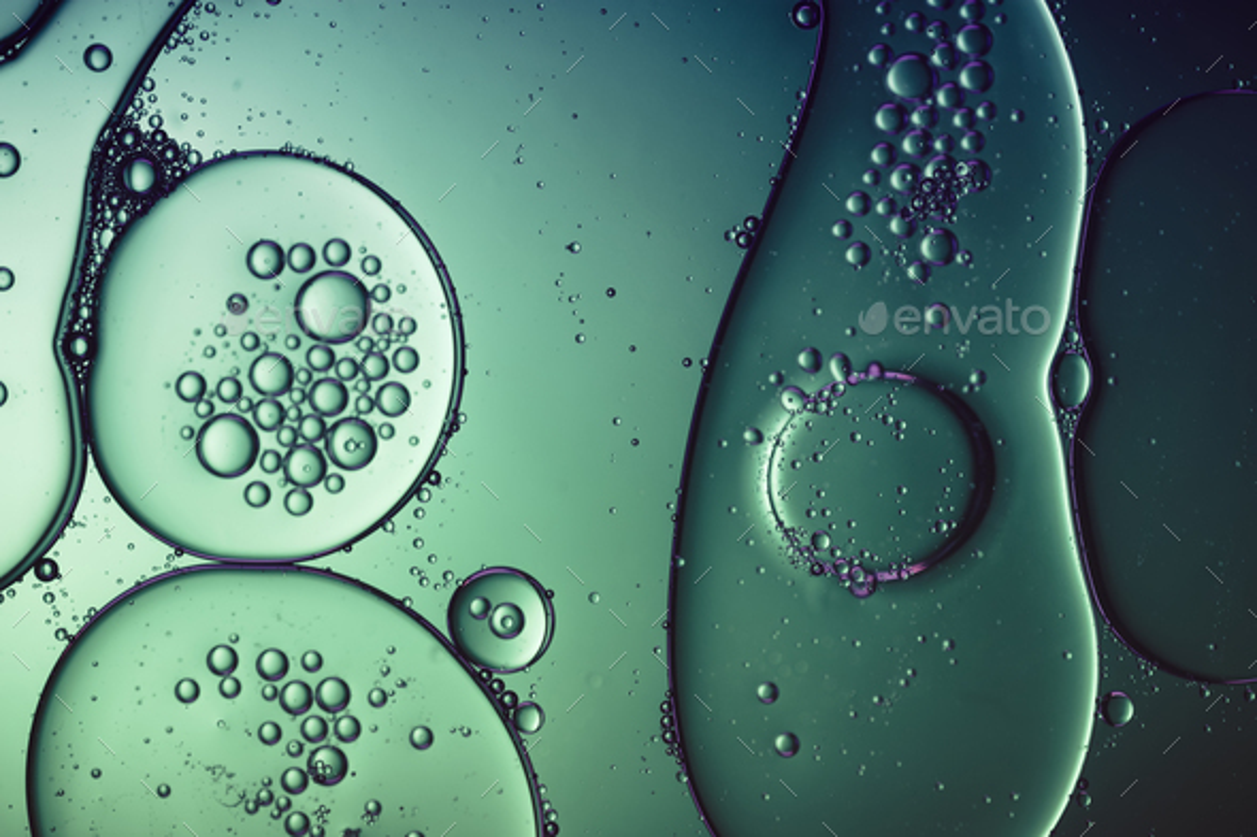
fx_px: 4712
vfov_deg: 10.2
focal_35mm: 135
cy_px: 418
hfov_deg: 15.2
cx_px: 628
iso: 100
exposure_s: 1/250
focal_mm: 90
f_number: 8
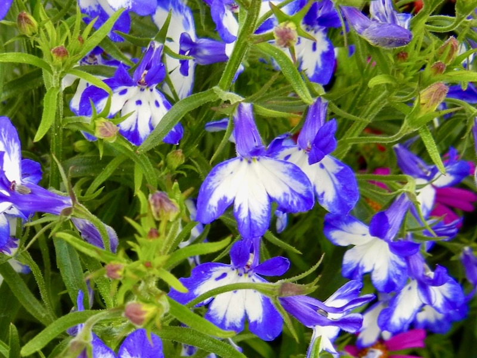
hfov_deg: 60.0
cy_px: 179
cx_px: 238
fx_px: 413
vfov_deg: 46.8
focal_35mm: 30
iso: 160
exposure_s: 1/204
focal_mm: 5.4
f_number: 3.5
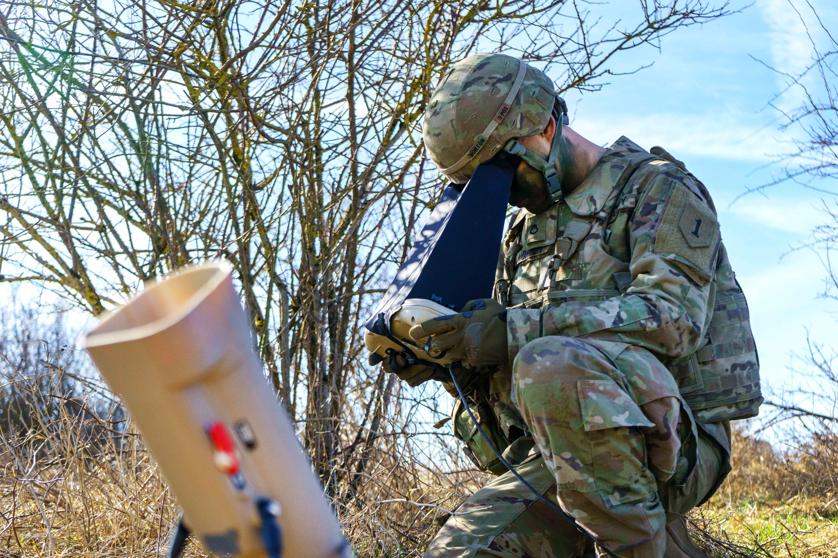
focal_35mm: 47
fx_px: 1094
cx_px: 419
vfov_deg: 28.6
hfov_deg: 41.9
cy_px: 279
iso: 800
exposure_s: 1/3200
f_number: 4.5
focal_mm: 47
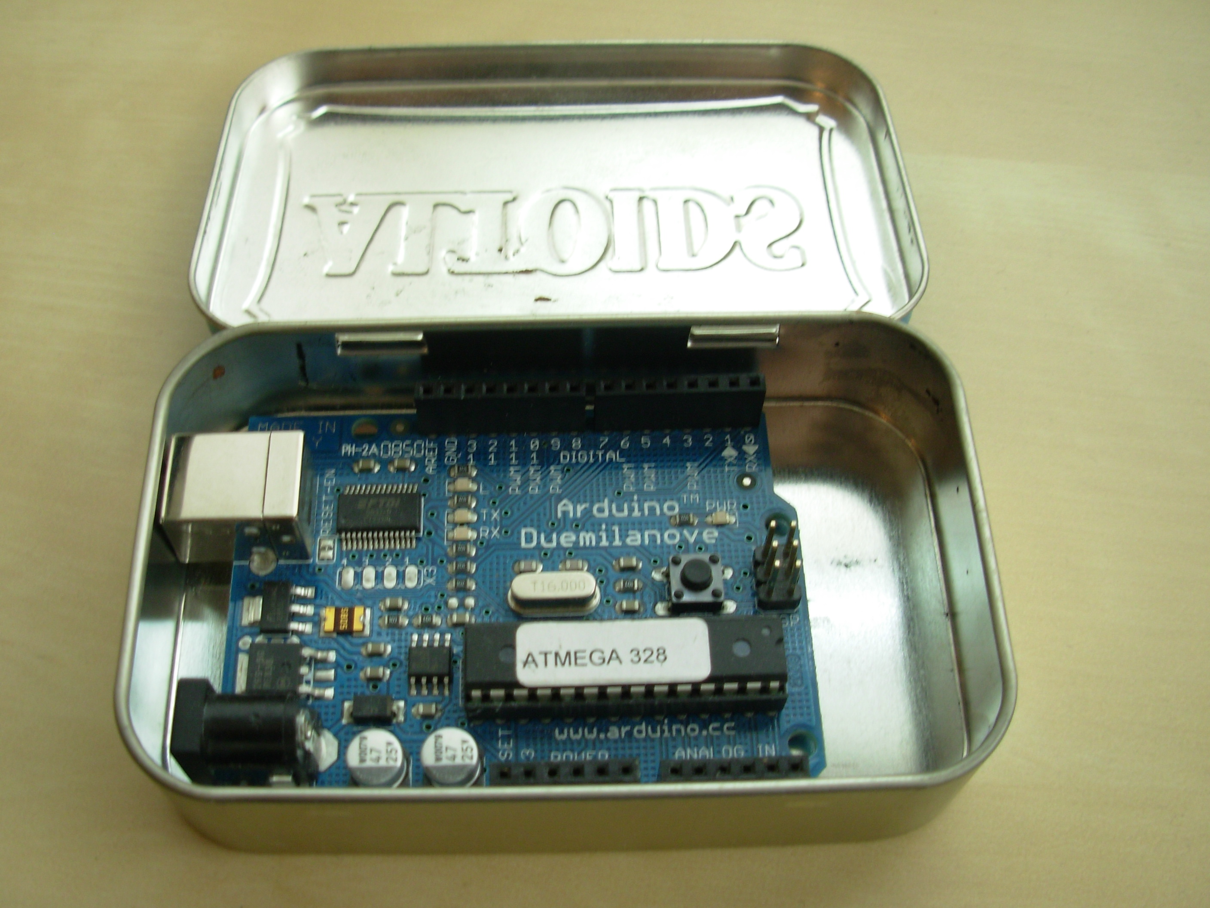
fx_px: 1328
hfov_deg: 49.0
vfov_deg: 37.7
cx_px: 605
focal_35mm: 38
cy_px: 454
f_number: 2.9
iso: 50
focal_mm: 6.3
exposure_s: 1/32.9
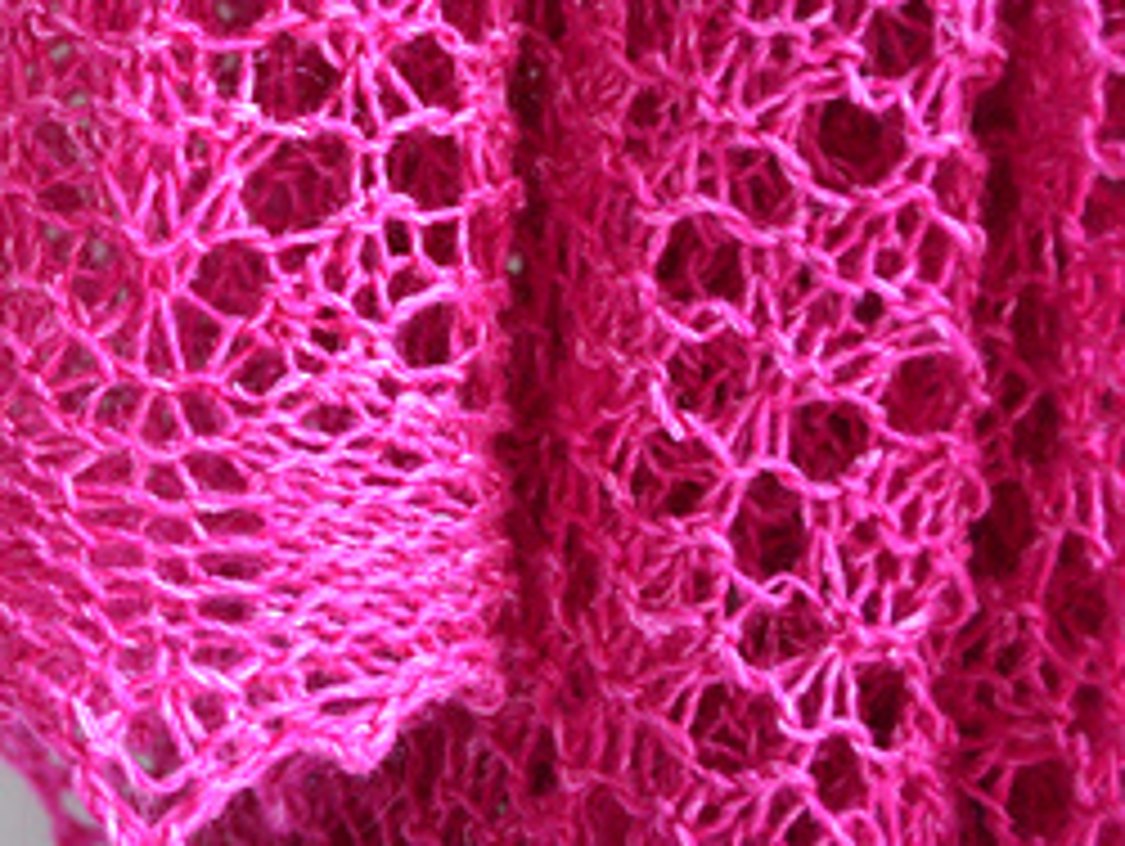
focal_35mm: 92
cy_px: 245
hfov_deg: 20.7
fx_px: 2993
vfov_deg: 16.0
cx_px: 36
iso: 400
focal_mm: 32
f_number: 5
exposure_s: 1/100
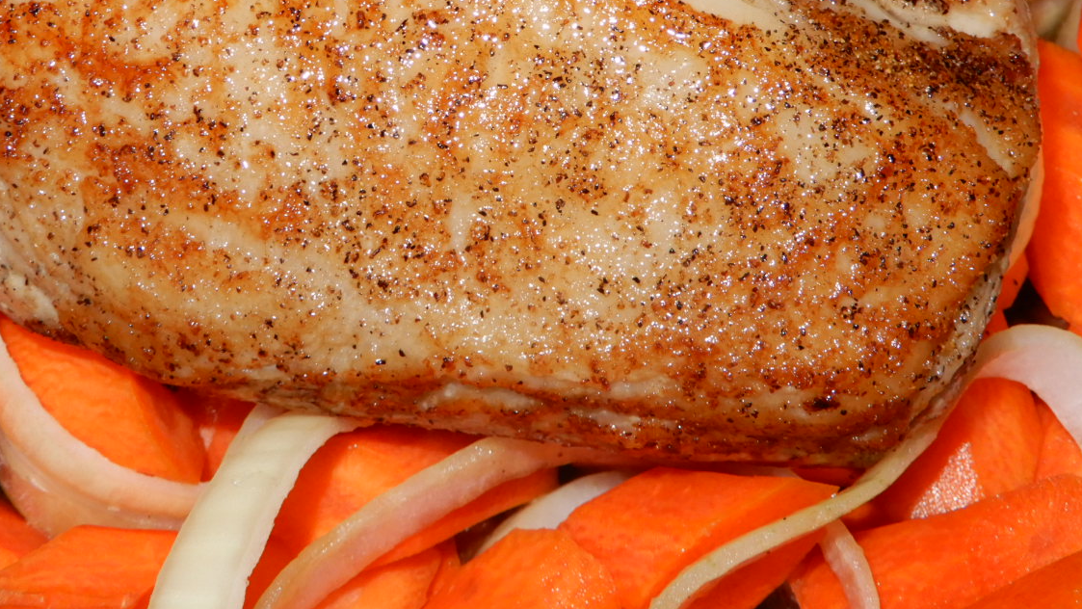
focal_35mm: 59
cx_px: 521
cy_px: 109
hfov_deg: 35.4
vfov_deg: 20.1
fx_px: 1693
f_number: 4
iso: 200
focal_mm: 6.8
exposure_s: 1/30
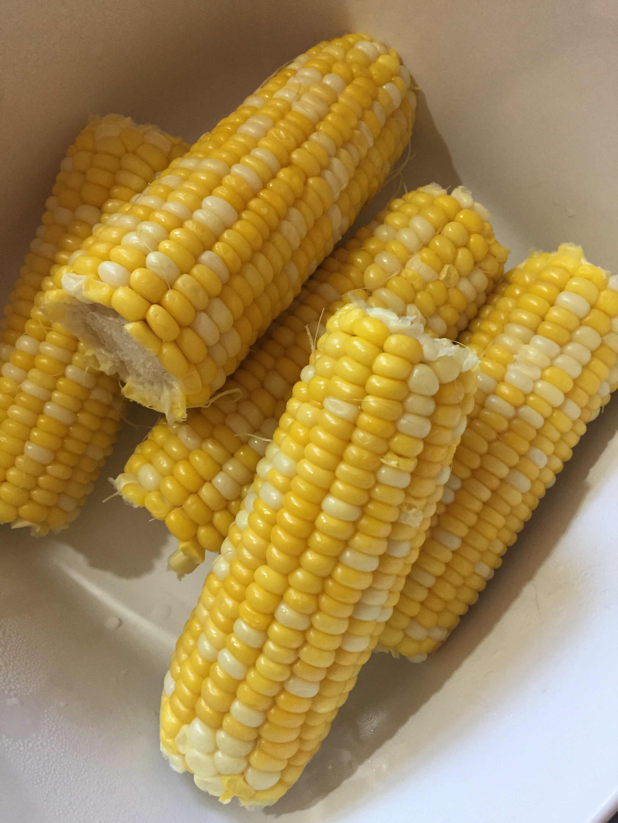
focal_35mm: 29
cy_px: 412
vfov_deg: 61.7
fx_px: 690
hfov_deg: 48.2
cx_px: 309
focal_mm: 4.15
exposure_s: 1/30
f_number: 2.2
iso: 125
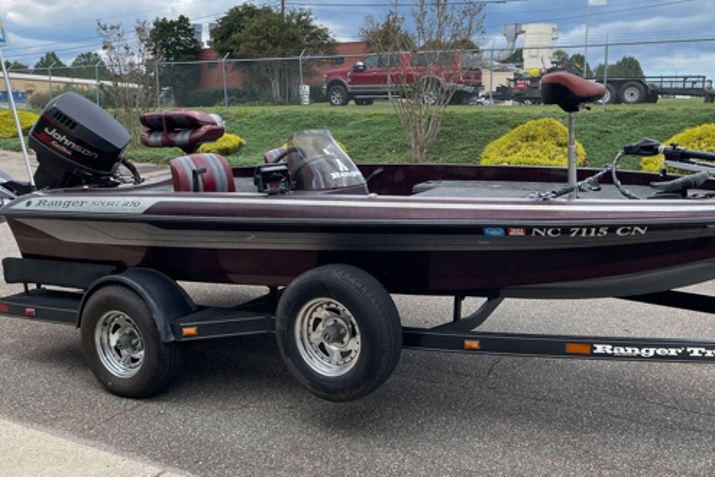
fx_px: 696
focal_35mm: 35
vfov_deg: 37.9
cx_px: 430
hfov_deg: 54.0
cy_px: 225
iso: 32
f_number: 1.6
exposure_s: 1/1033
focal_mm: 4.2
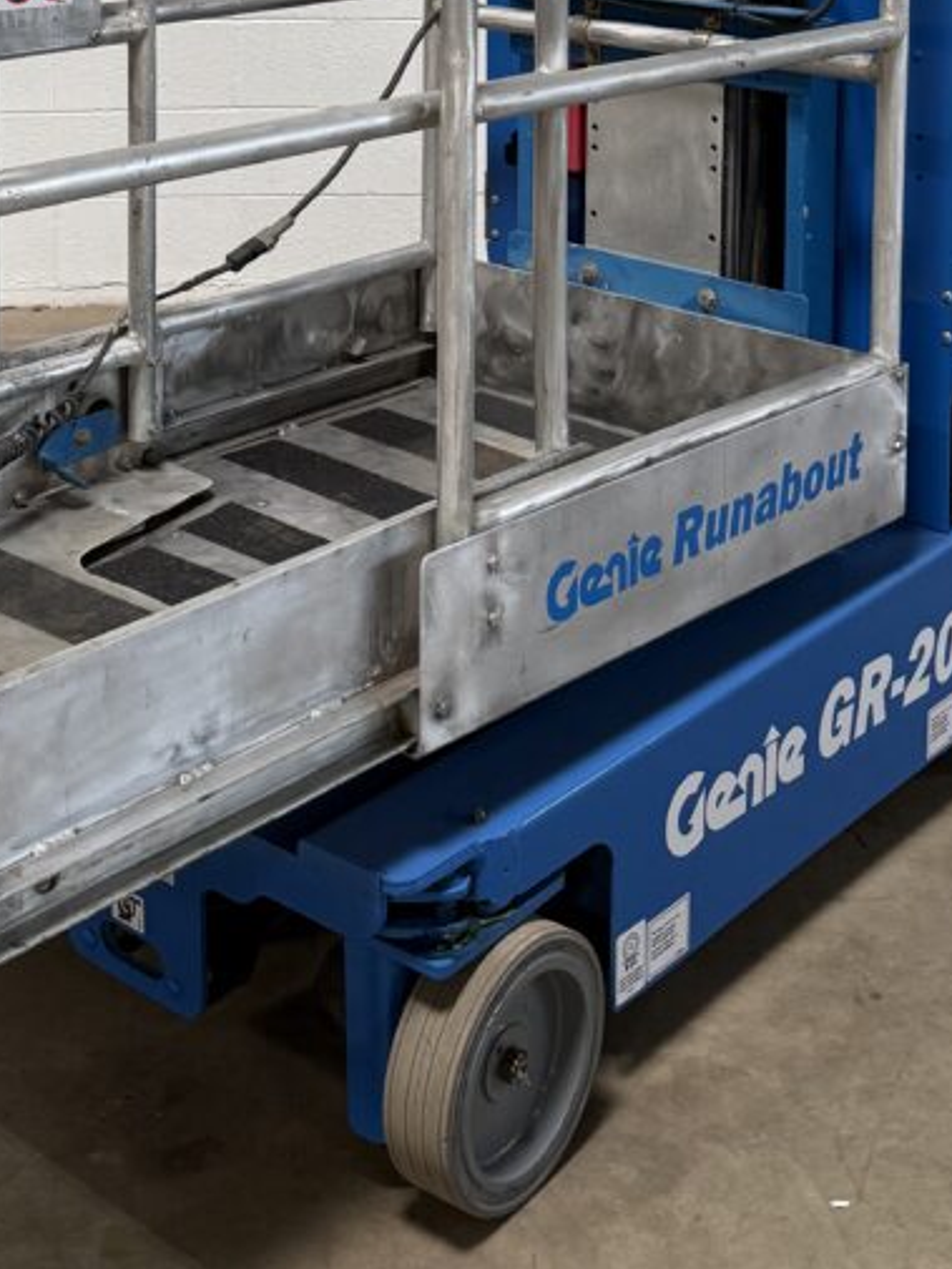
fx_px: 2089
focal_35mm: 57
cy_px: -53
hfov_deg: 25.6
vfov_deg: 30.9
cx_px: 392
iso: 200
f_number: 1.78
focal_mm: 6.76
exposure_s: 1/102
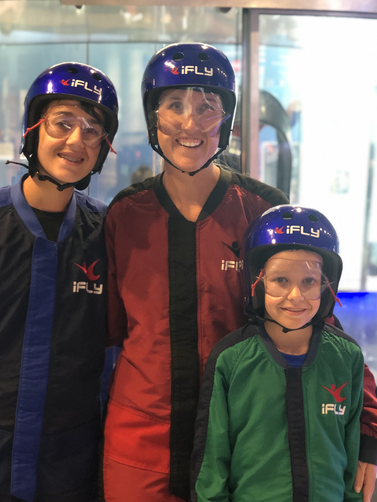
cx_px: 159
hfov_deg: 20.7
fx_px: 1031
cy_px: 224
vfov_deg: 27.4
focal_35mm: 71
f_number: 2.4
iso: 160
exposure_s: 1/9
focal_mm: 6
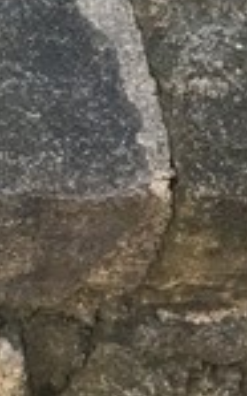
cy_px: -380
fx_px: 1779
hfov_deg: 7.4
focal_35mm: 165
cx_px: -372
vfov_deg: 11.5
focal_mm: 4.15
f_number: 2.2
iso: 40
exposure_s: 1/120
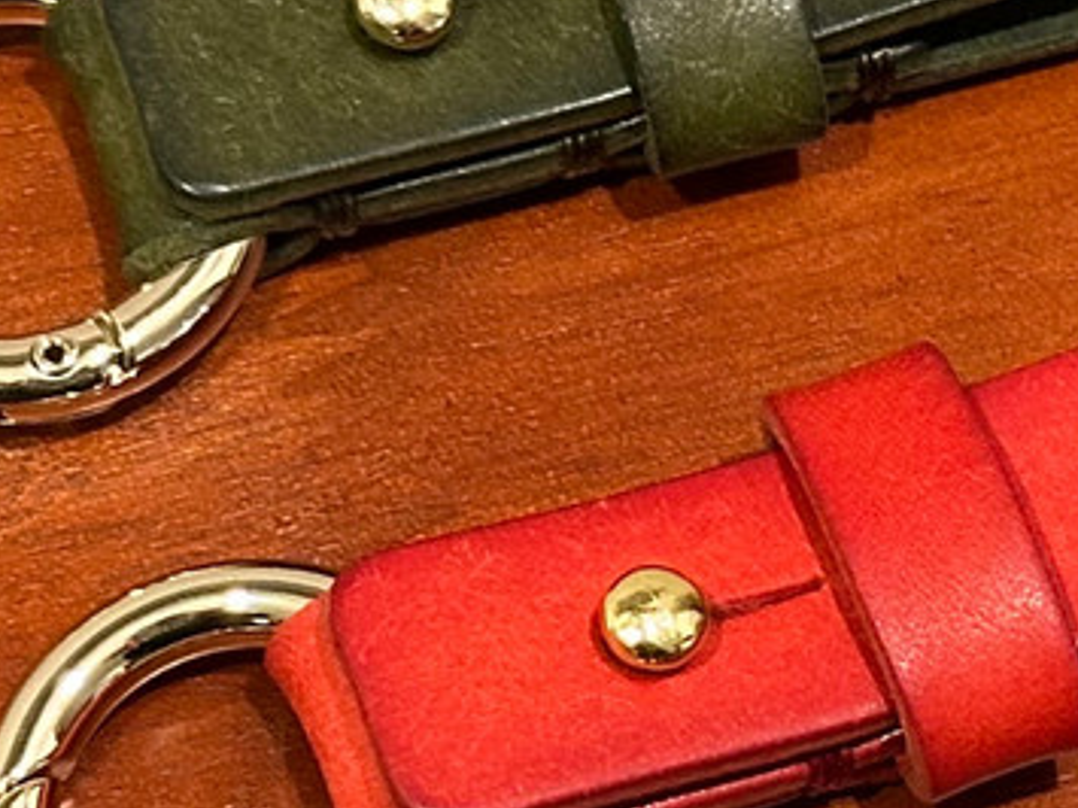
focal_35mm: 146
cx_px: 862
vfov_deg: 10.1
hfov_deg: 13.5
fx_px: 4545
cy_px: 680
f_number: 1.78
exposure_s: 1/40
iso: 400
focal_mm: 6.86
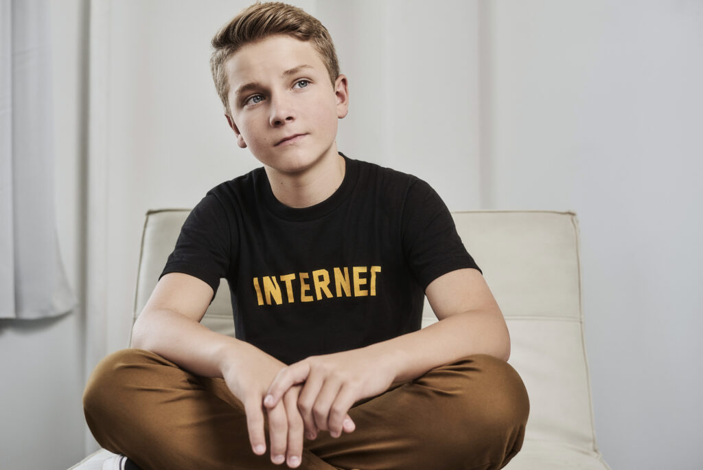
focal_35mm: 50
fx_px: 977
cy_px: 235
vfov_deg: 27.0
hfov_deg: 39.6
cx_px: 352
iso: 125
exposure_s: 1/160
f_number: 3.5
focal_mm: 50
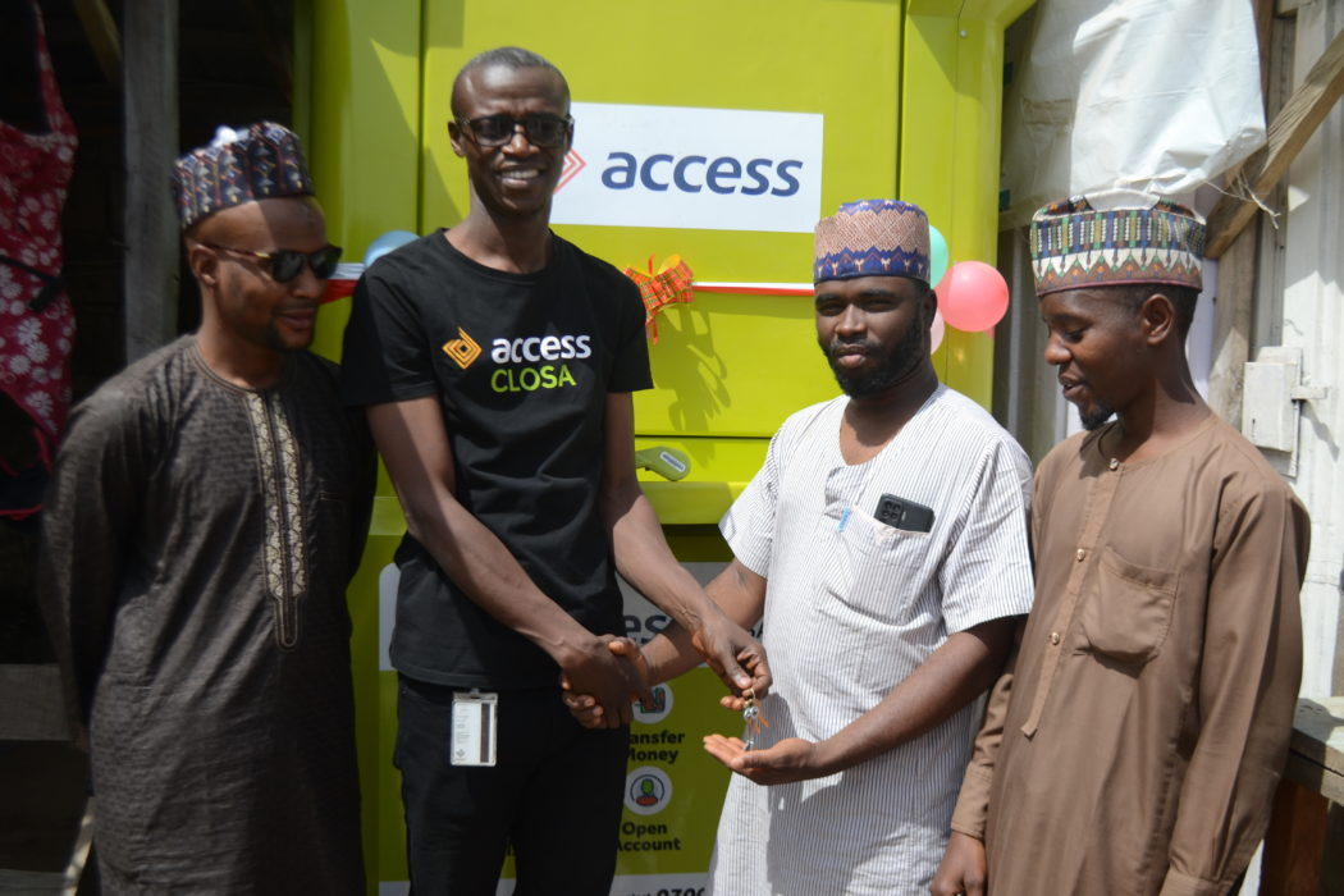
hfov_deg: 53.1
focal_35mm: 36
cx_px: 672
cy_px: 448
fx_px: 1344
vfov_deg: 36.9
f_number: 4
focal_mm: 24
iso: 200
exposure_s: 1/1250
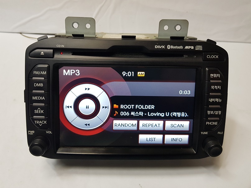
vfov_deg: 53.1
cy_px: 94
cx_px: 126
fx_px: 188
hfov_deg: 67.3
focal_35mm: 26
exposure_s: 1/60
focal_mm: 4.2
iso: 125
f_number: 1.7
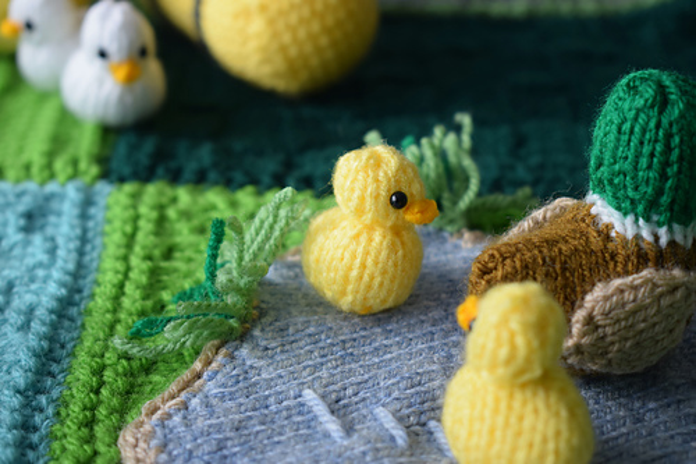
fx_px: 1391
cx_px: 348
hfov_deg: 28.1
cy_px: 232
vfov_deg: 18.9
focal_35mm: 72
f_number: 5.6
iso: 400
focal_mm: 48
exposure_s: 1/125
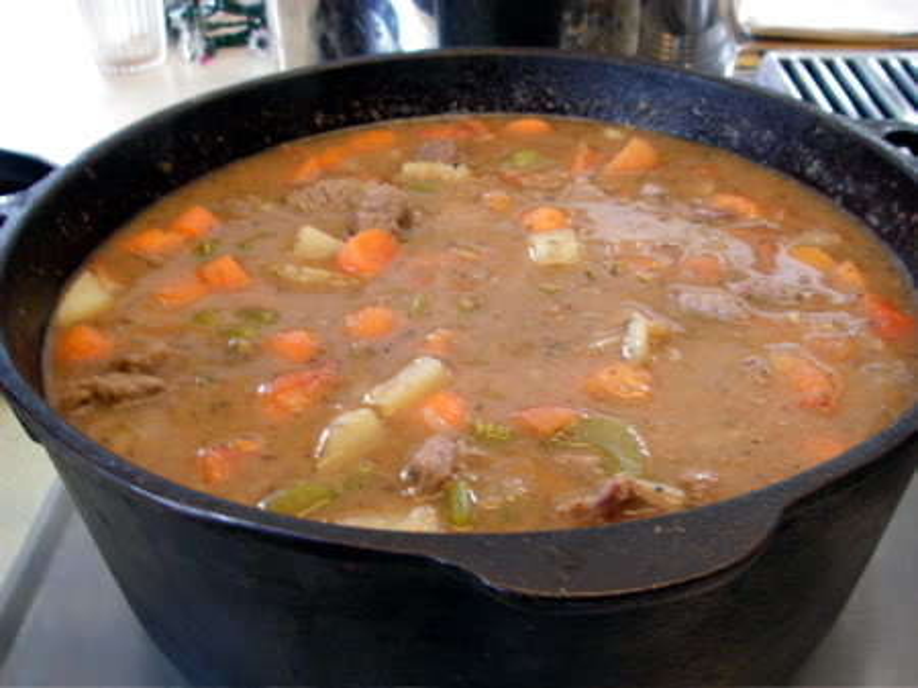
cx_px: 459
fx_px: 1007
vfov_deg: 37.7
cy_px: 344
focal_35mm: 38
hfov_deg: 49.0
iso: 100
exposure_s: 1/8
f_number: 3.3
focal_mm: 6.3
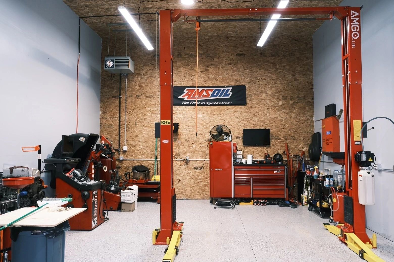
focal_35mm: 27
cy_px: 131
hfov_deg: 67.4
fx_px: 295
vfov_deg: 47.9
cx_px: 197
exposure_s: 1/100
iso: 640
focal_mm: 18
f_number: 2.8
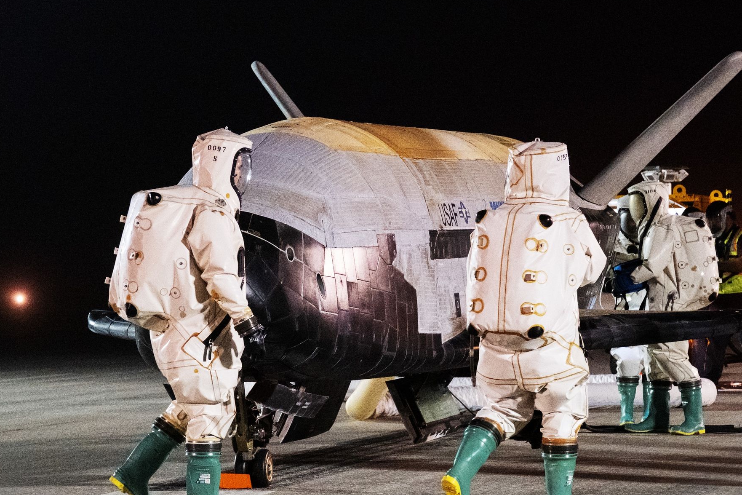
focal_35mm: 186
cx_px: 366
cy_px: 313
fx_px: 3834
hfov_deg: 11.1
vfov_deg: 7.4
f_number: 5.6
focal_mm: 85.4
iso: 12800
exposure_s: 1/250
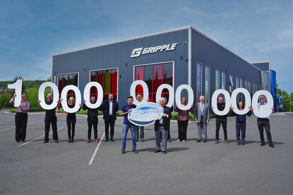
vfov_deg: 45.0
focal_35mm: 29
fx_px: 236
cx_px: 146
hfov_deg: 63.6
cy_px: 98
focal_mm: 29
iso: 100
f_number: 10
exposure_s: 1/160
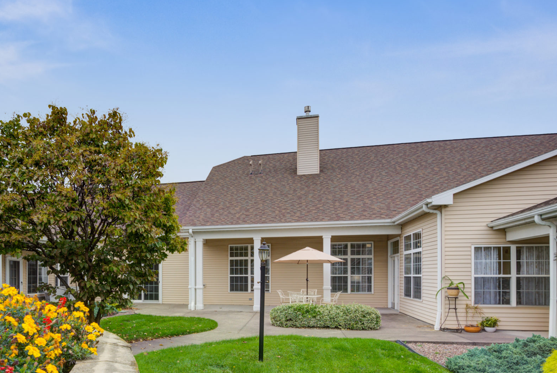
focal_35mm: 26
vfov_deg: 47.6
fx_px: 403
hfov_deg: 66.4
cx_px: 163
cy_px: 285
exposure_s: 1/320
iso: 200
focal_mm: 16
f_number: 9
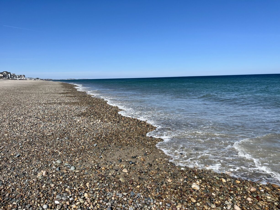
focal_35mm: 26
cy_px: 105
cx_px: 140
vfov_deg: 53.1
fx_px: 210
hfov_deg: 67.3
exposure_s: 1/5319
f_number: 1.6
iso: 50
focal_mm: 5.1
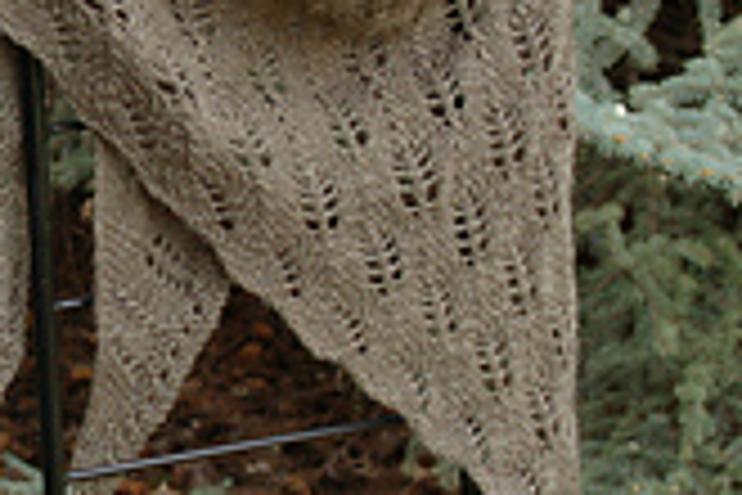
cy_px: 220
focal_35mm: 127
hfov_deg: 15.9
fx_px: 2617
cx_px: 18
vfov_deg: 10.8
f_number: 5.6
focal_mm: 28
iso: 400
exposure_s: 1/250
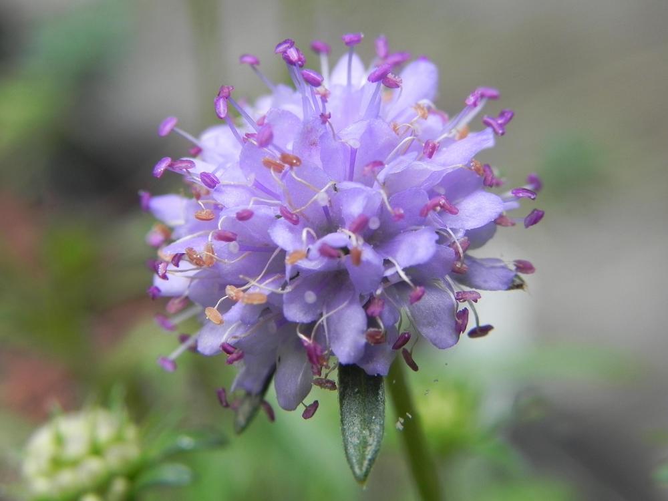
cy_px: 250
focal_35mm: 75
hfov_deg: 26.0
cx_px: 334
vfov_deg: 19.6
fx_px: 1447
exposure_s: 1/115
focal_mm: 13.4
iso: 160
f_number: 4
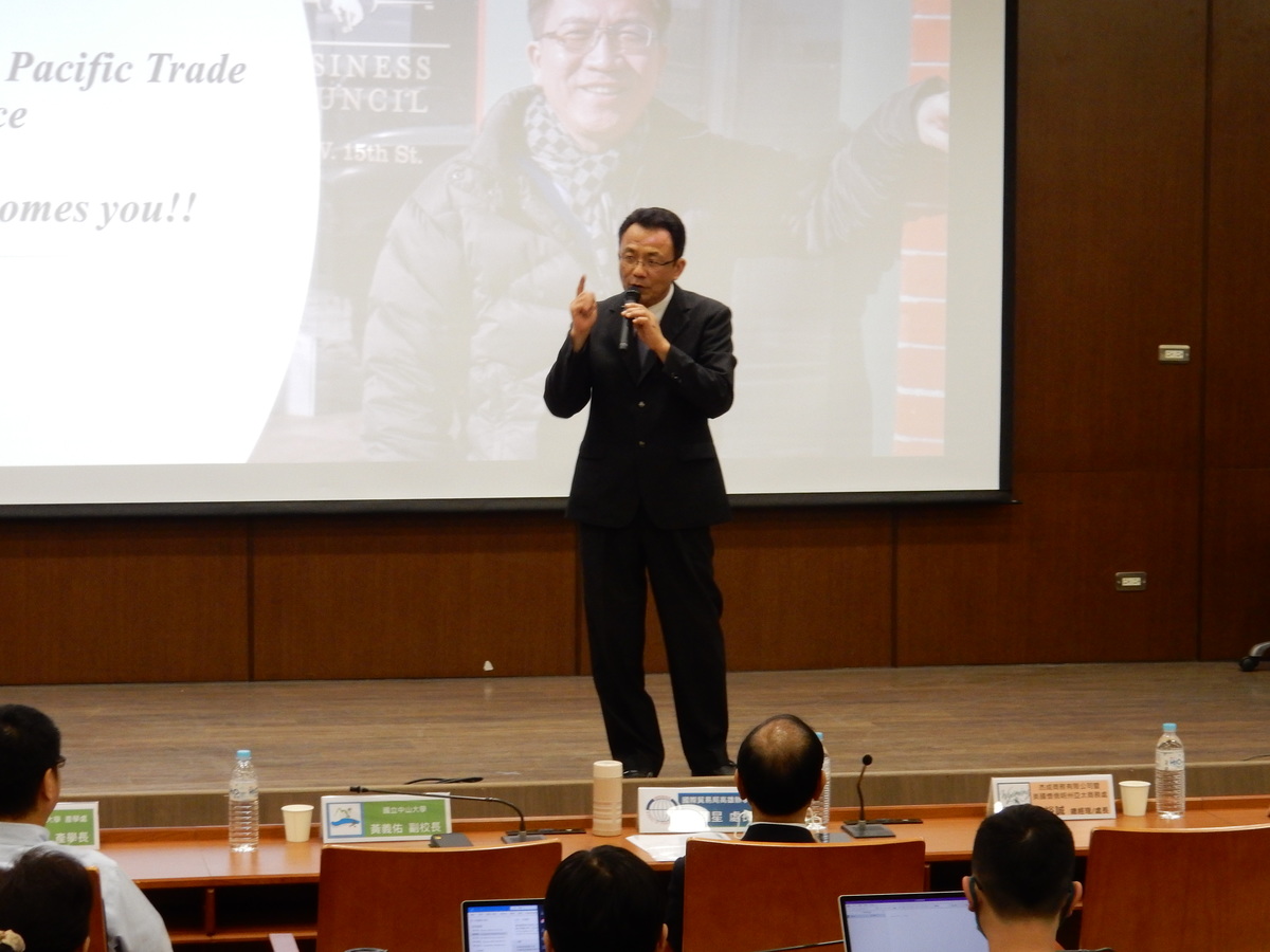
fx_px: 3632
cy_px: 476
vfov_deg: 14.9
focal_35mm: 99
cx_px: 635
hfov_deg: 19.8
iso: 400
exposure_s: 1/25
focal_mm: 17.6
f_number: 5.3
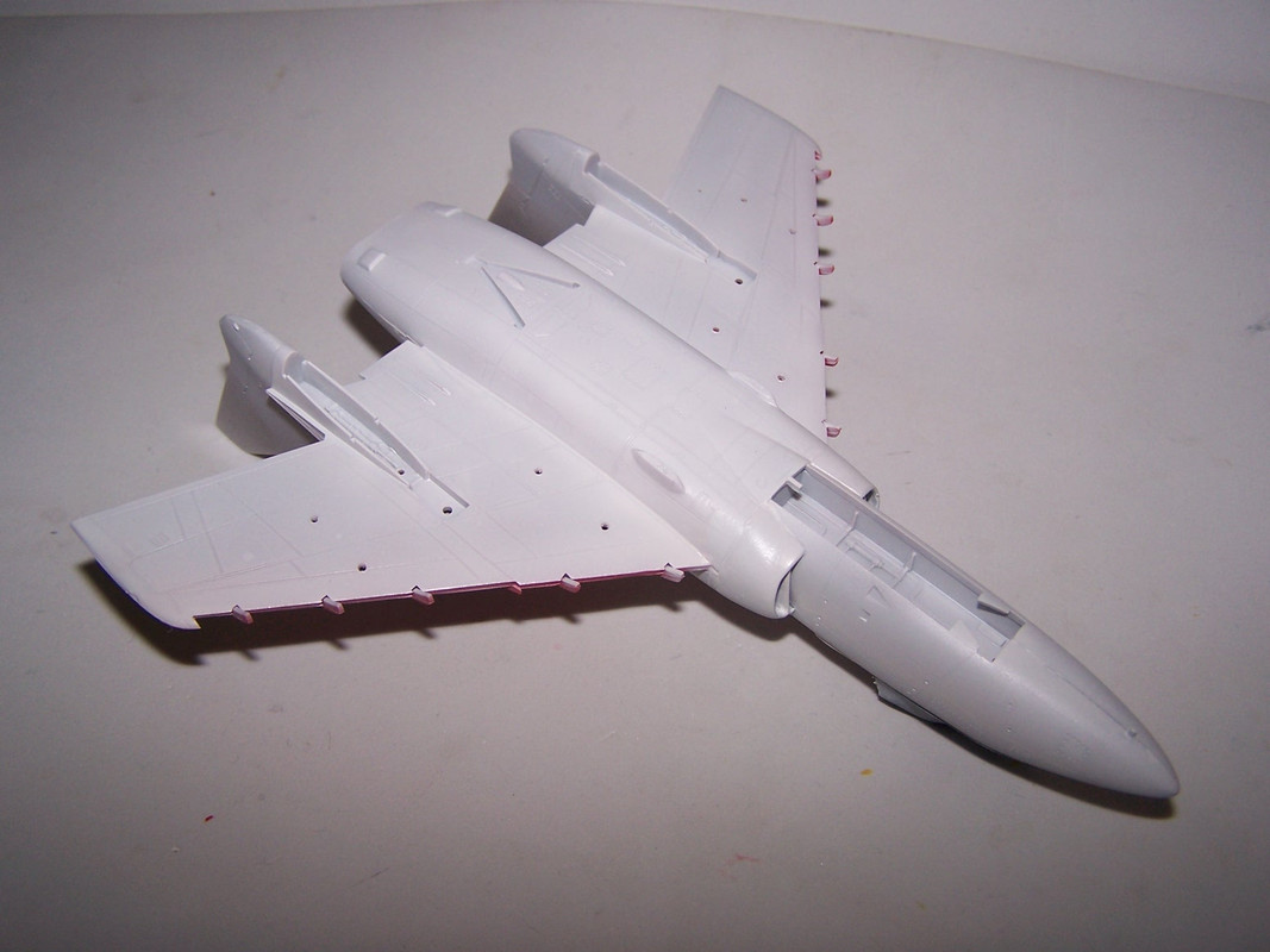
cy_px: 476
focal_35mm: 38
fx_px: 1394
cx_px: 635
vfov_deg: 37.7
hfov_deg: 49.0
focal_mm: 6.3
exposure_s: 1/60
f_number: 2.8
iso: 80
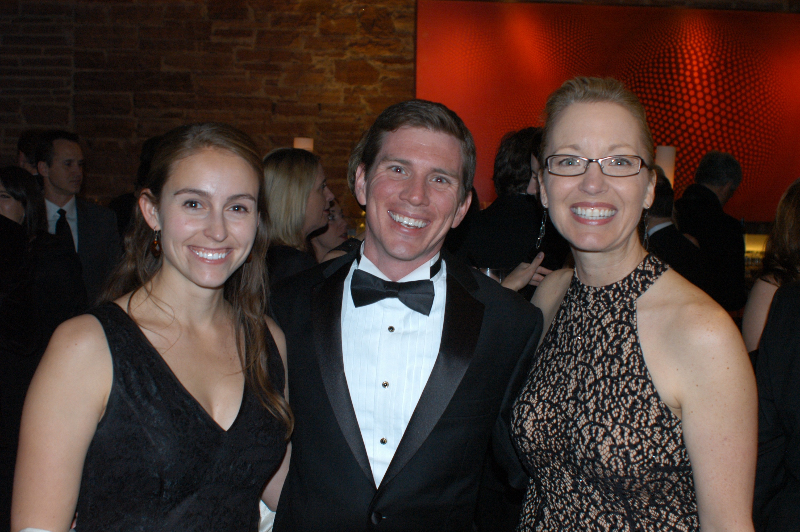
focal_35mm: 42
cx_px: 400
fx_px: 932
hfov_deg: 46.4
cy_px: 266
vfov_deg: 31.8
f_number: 4.5
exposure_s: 1/60
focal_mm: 28
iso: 640
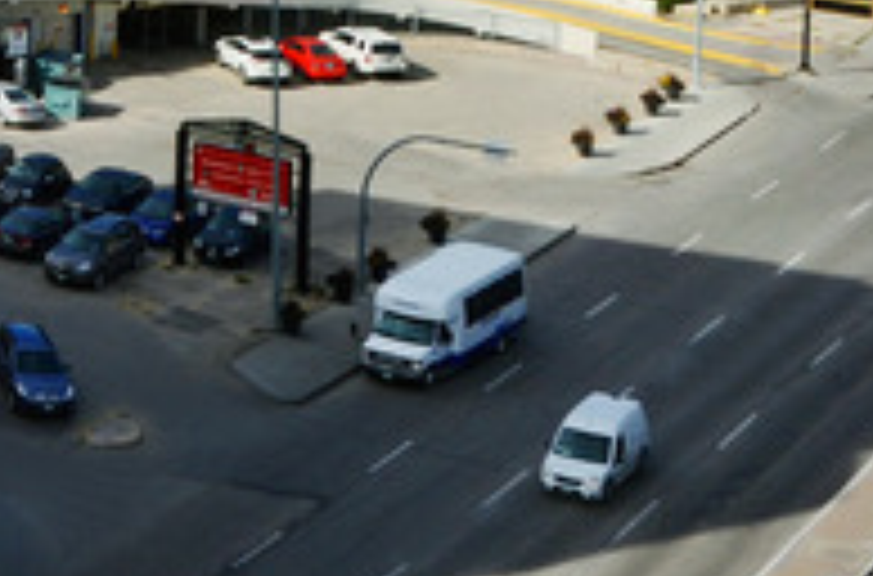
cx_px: -842
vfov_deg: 13.6
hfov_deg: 16.2
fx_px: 2393
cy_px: 27
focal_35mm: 99
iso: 200
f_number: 8
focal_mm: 16
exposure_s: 1/350
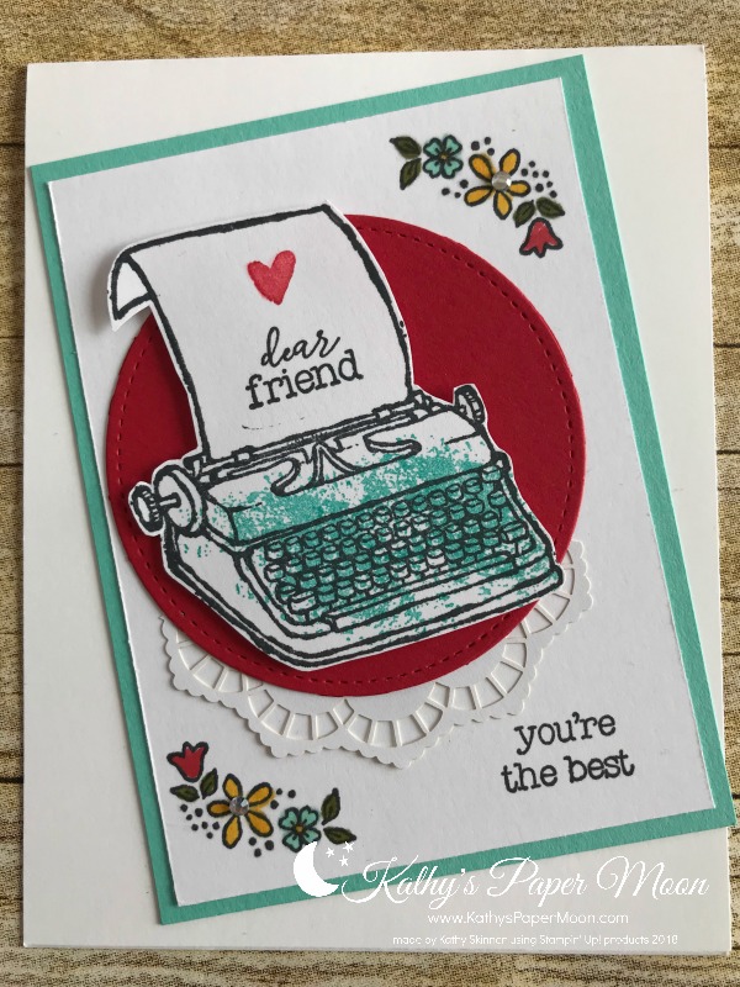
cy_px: 494
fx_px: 798
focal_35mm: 28
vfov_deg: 63.4
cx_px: 370
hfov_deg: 49.7
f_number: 1.8
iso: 20
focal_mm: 3.99
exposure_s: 1/367
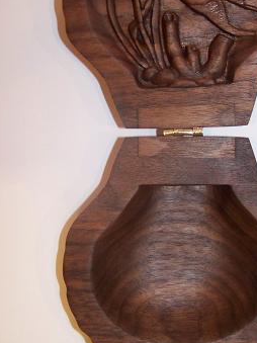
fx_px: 683
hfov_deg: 21.2
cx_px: 161
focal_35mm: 69
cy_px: 145
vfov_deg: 28.1
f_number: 2.8
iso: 200
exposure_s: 1/30
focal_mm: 6.3
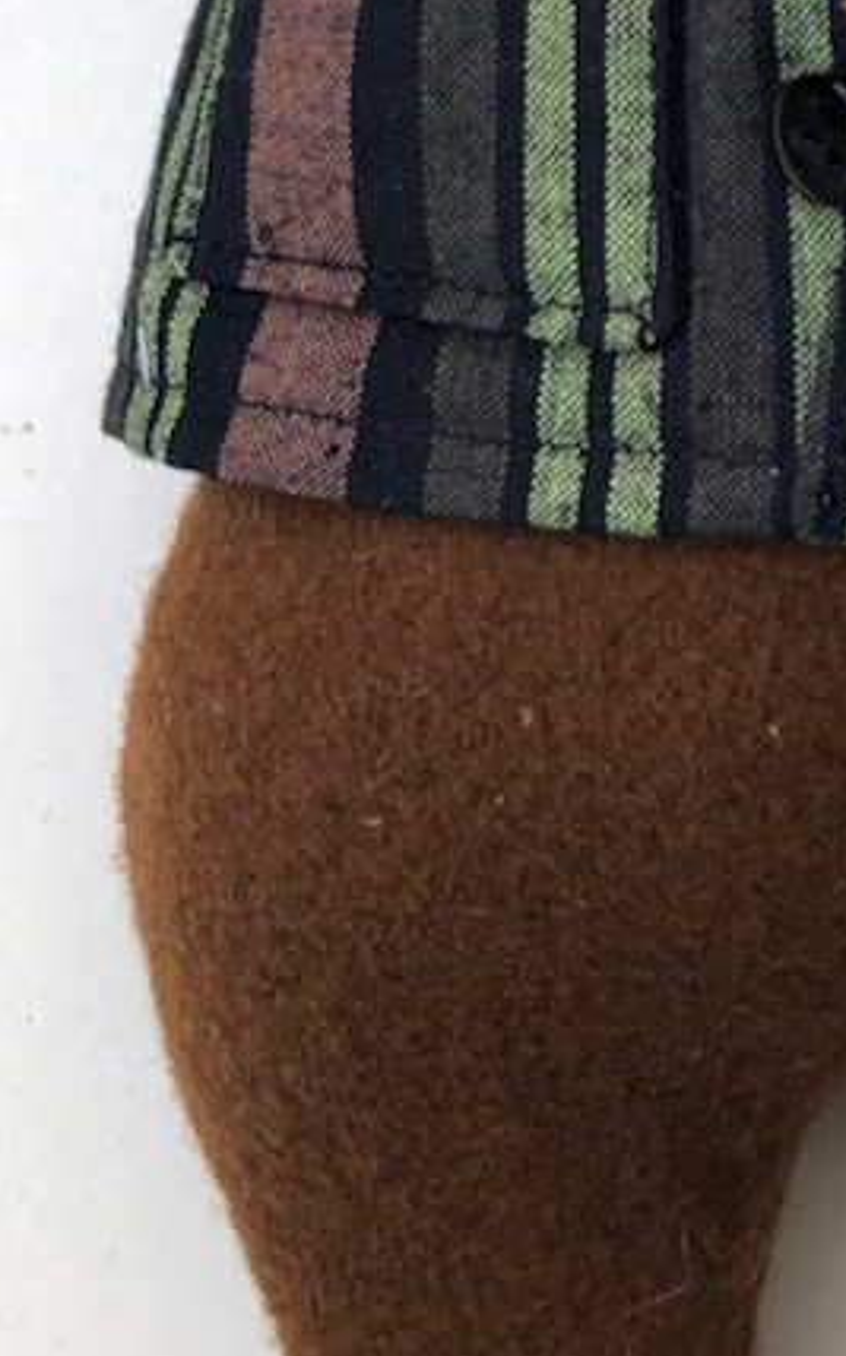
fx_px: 2734
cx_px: 1214
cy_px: -325
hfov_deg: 16.3
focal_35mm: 74
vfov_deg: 24.8
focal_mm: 3.99
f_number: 1.8
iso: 25
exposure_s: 1/120
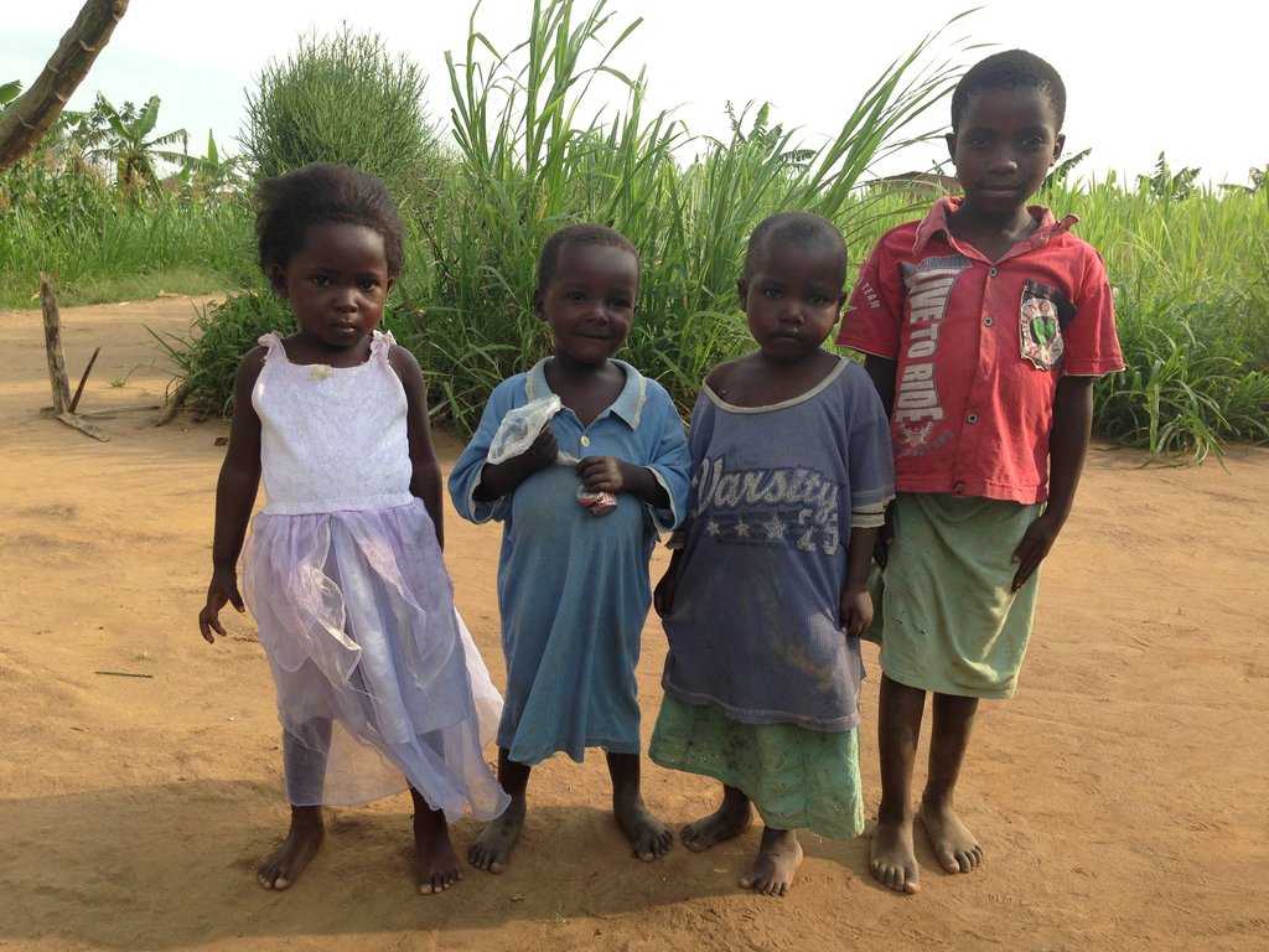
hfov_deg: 55.4
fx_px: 1210
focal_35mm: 33
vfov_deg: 42.9
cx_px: 634
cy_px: 476
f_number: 2.4
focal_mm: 4.13
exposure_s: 1/420
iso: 50
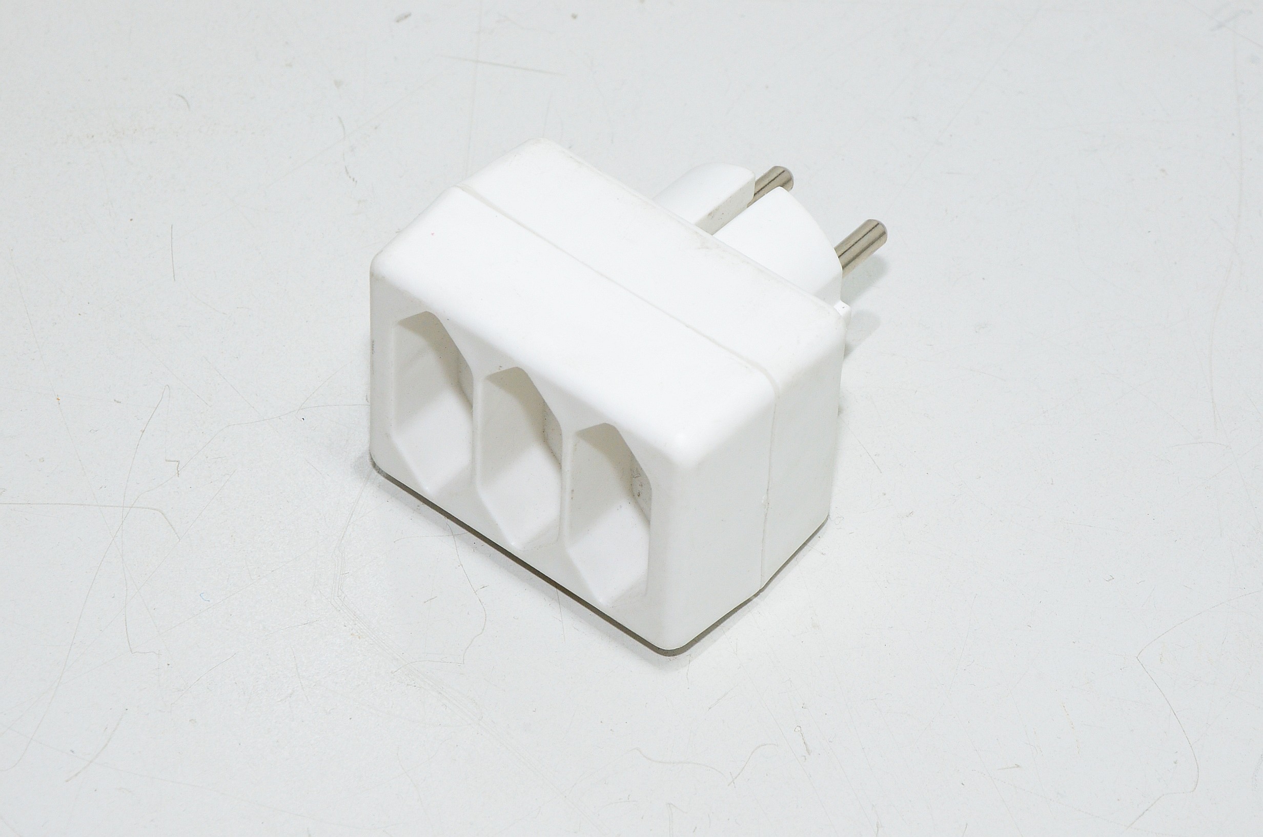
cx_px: 632
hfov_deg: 13.1
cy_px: 418
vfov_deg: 8.7
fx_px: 5514
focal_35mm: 158
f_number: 16
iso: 1600
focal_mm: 105
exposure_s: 1/50
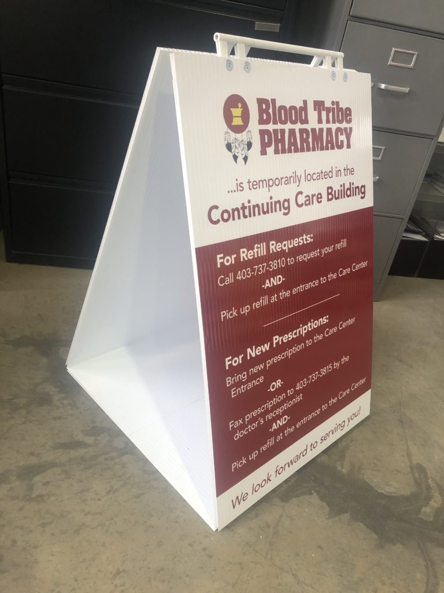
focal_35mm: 28
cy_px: 296
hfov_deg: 49.7
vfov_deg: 63.4
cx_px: 222
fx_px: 479
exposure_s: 1/30
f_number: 1.8
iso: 20
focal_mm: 3.99
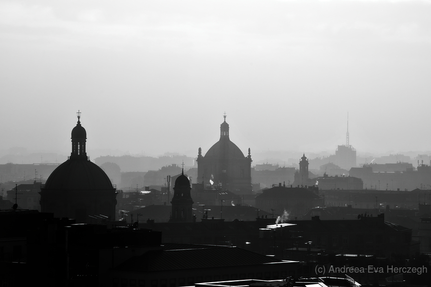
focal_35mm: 158
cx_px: 216
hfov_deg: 13.0
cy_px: 144
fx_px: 1885
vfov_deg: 8.7
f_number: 20
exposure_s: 1/320
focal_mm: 105
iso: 100
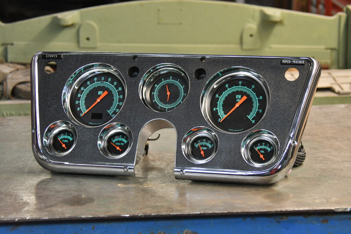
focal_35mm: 108
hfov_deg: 18.9
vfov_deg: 12.7
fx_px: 1053
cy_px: 117
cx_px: 176
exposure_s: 1/40
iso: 1000
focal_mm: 72
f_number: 5.6
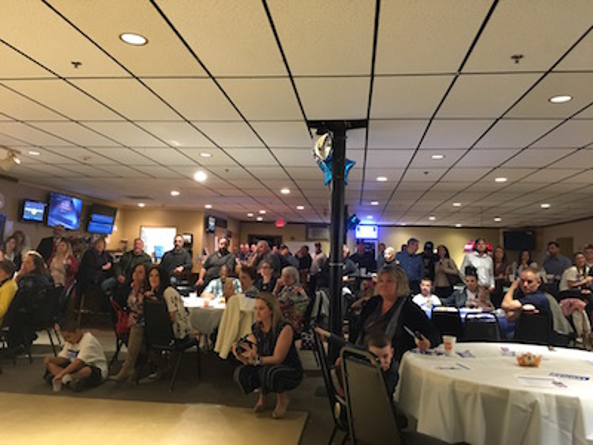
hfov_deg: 61.7
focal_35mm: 29
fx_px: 497
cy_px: 222
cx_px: 296
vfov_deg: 48.2
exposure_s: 1/15
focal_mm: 4.15
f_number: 2.2
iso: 200
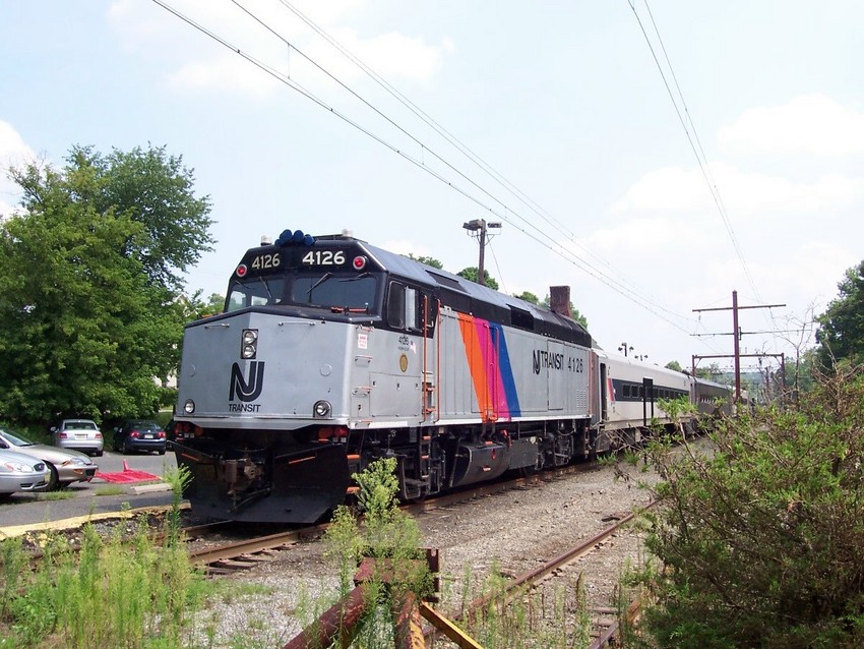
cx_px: 432
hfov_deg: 50.1
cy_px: 324
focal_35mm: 37
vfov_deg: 38.7
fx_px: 924
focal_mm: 5.6
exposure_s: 1/250
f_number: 5.6
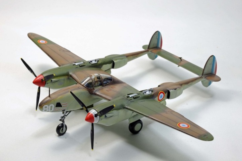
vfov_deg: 26.9
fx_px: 336
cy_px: 80
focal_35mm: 50
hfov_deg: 39.6
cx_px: 121
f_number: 20
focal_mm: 50
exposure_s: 1/2.5
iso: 400
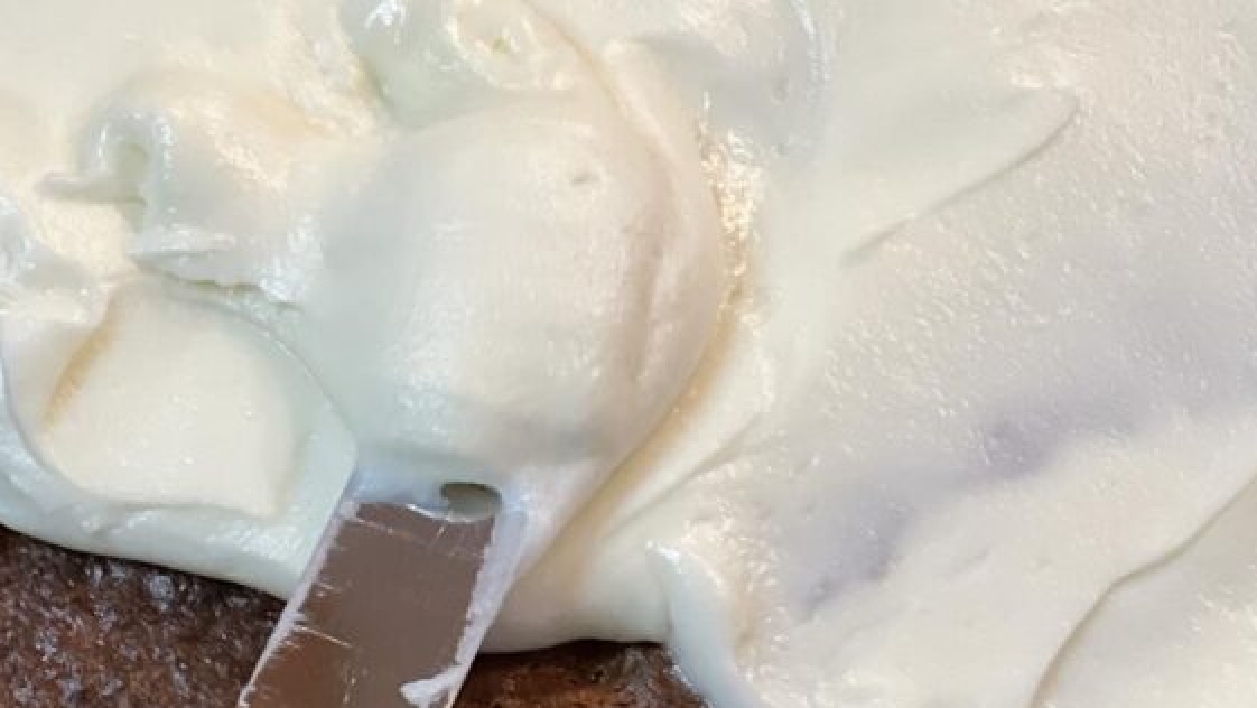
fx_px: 5101
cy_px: 0
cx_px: 520
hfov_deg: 14.0
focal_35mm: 153
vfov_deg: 7.9
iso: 200
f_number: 2.8
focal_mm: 9
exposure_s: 1/40
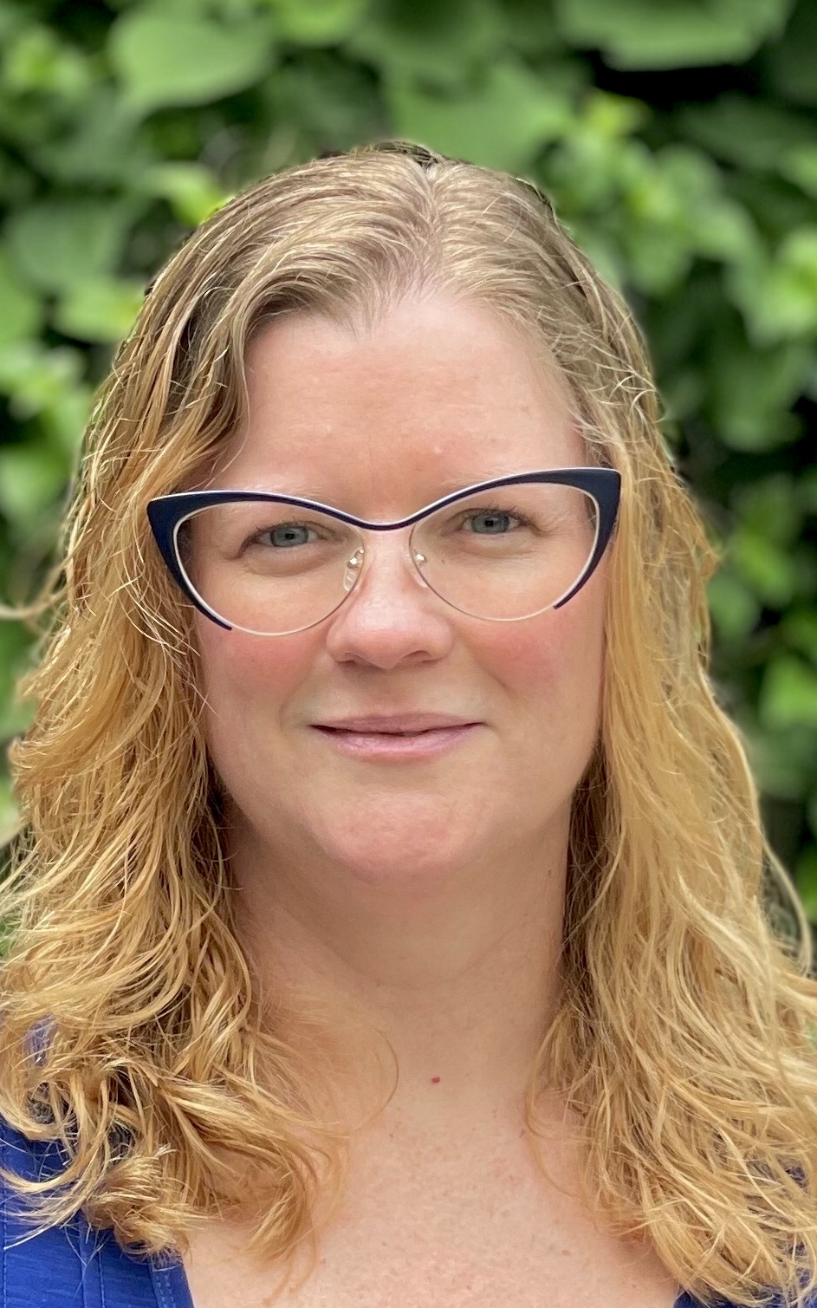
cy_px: 582
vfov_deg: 28.2
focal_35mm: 73
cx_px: 374
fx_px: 2601
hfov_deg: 17.8
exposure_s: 1/122
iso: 40
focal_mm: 6
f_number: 2
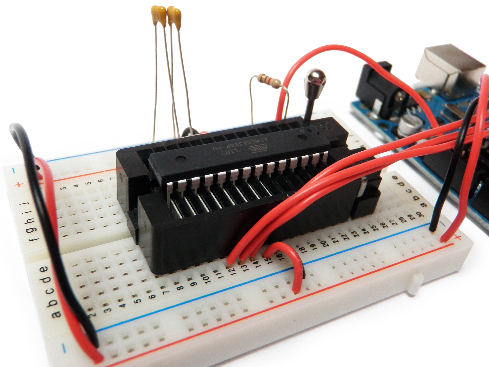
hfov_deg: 51.4
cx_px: 244
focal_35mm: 36
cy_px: 184
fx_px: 509
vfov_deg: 39.7
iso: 160
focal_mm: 6.53
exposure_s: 1/40
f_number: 4.1
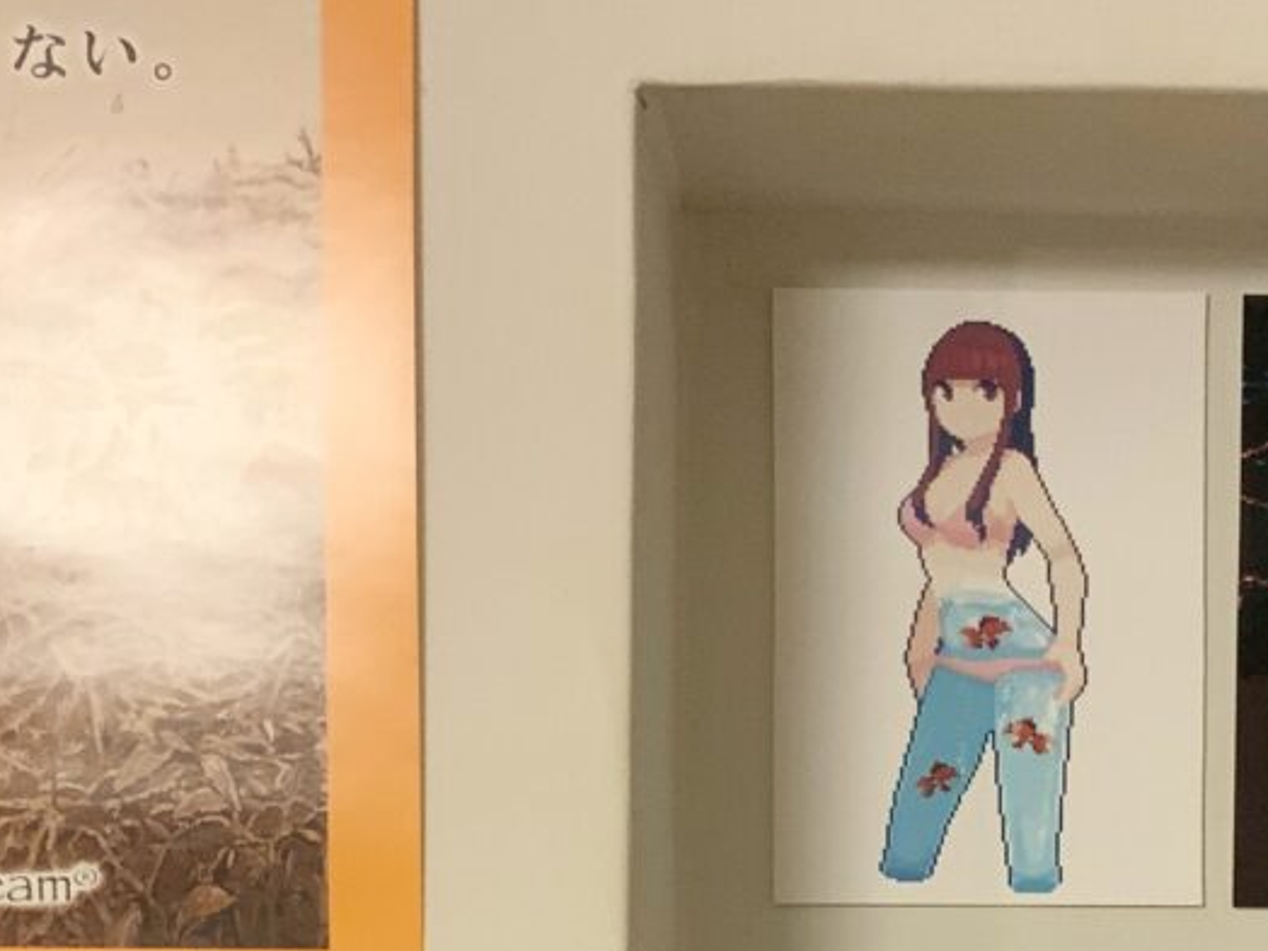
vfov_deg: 16.8
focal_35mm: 85
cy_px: 1062
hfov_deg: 22.7
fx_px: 3114
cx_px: 1033
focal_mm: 3
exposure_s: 1/60
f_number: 1.8
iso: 250
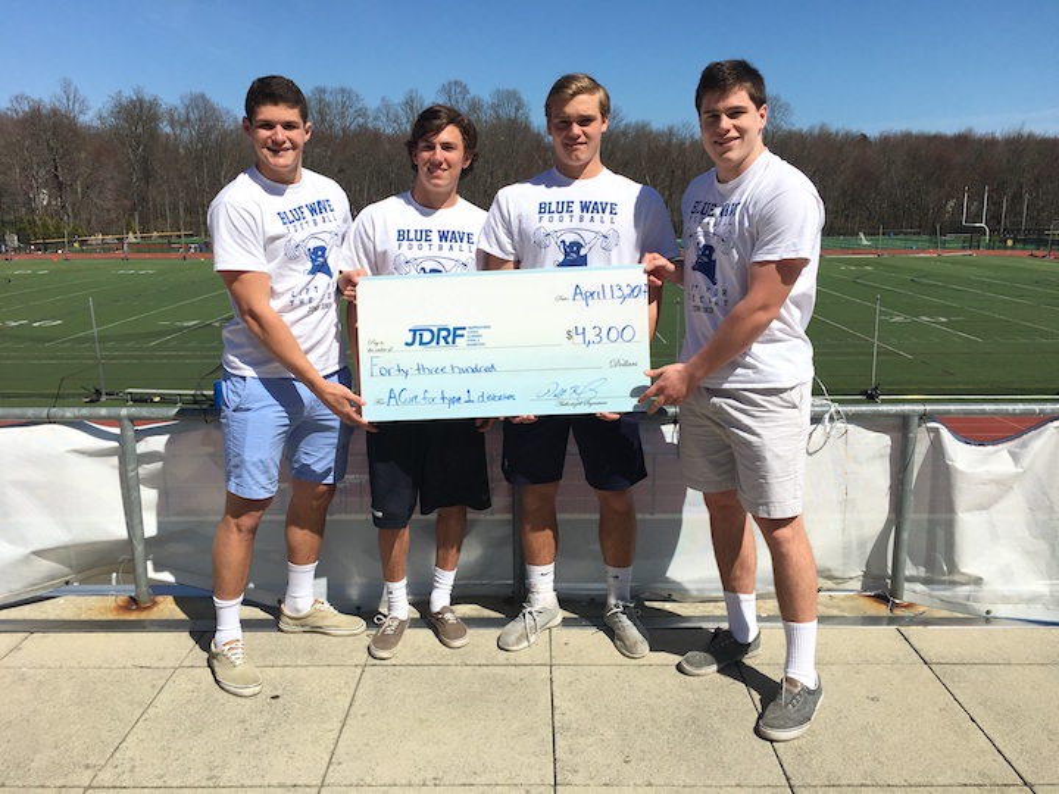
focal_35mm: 29
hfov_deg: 61.7
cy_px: 397
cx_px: 530
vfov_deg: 48.2
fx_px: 887
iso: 25
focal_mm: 4.15
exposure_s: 1/3497
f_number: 2.2
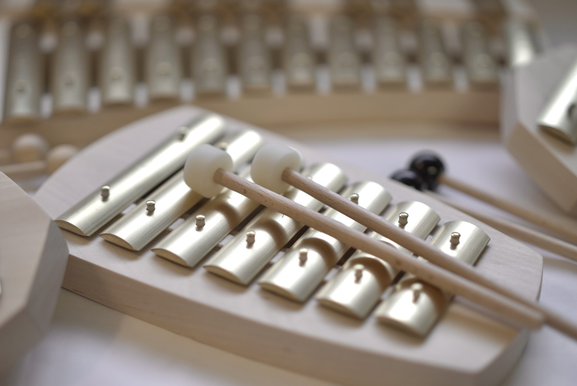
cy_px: 193
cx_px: 288
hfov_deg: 37.8
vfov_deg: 25.8
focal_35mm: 52
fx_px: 842
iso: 100
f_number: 1.4
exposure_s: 1/400
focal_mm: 35
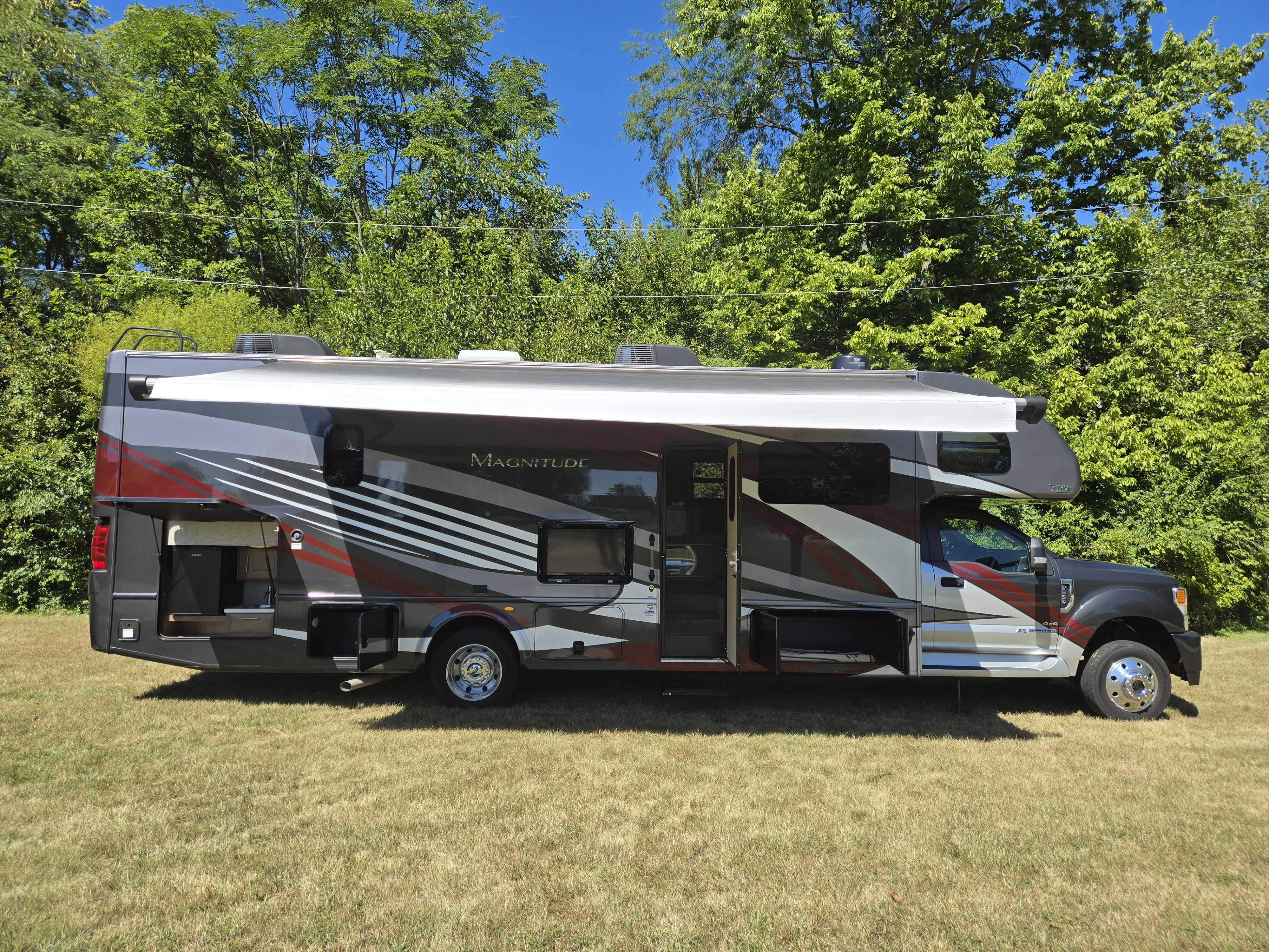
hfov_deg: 73.9
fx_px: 843
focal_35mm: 23
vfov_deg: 58.9
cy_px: 476
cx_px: 634
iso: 25
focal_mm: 5.4
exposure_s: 1/1930
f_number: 1.8
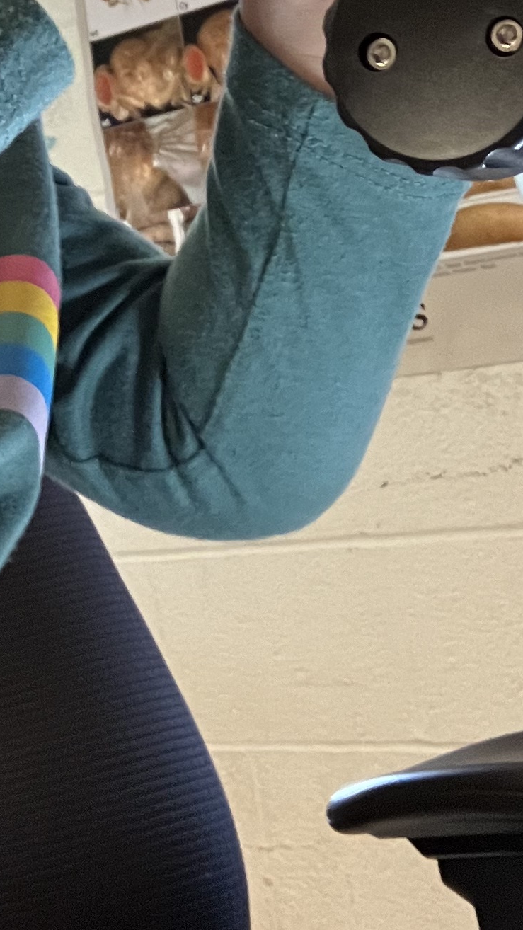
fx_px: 2022
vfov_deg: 24.8
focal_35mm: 82
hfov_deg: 14.4
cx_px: -48
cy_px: 24
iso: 320
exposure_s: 1/30
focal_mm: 2.87
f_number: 2.2
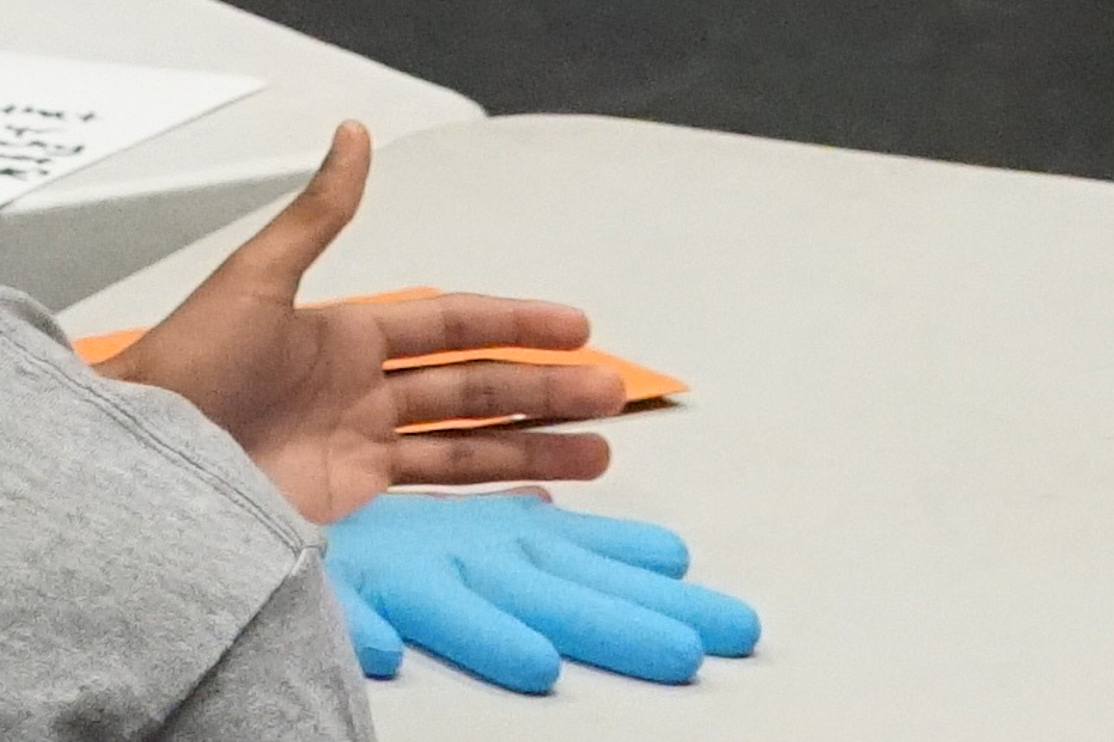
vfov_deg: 3.9
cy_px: -1307
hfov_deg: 6.0
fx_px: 10551
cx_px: 115
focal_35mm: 341
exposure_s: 1/160
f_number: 4
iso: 6400
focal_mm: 30
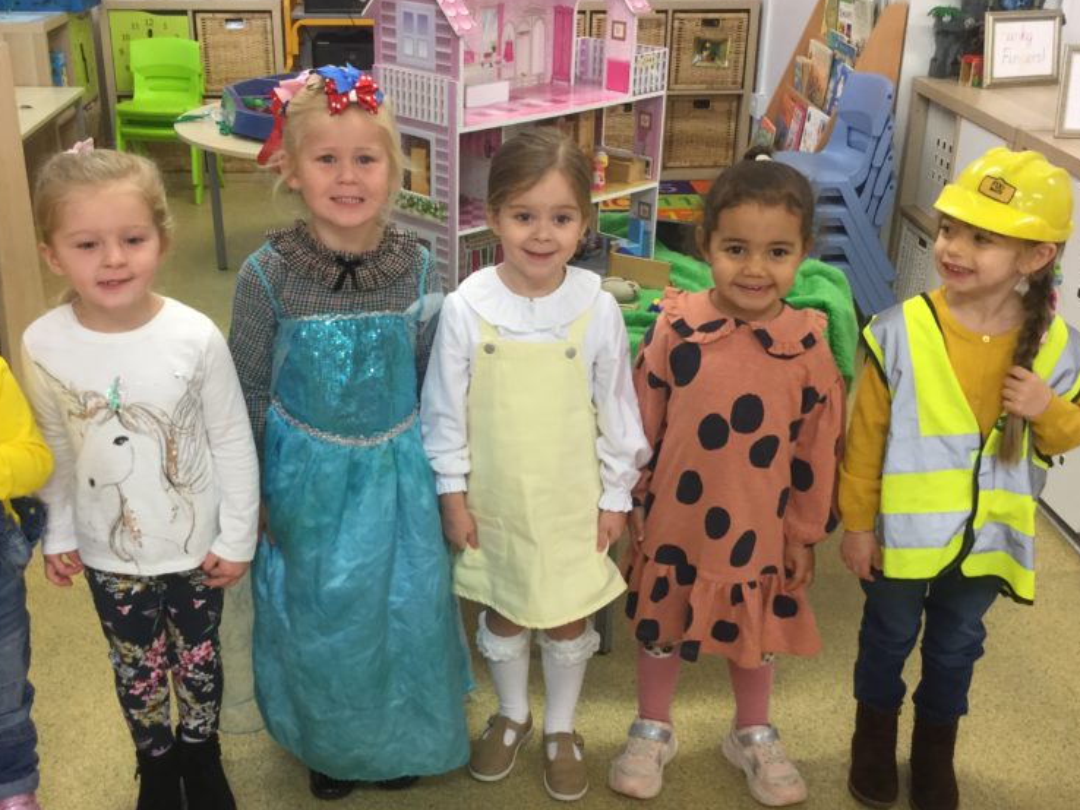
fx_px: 1342
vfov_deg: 33.6
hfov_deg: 43.8
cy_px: 461
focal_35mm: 43
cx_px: 481
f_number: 2.4
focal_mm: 3.3
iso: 80
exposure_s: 1/33
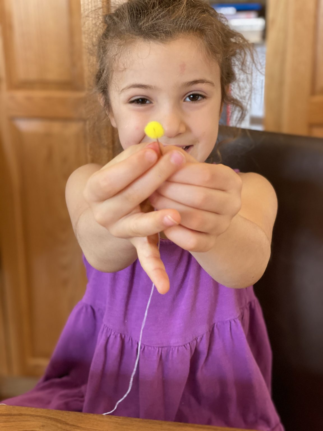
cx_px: 162
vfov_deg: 36.8
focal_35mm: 52
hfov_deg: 28.0
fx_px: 647
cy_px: 216
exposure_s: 1/40
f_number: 2
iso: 125
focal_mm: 6
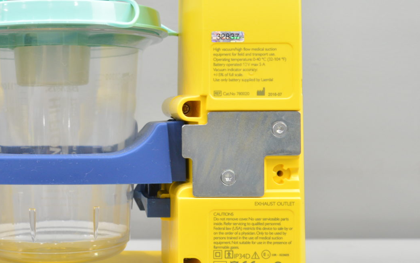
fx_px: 733
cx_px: 73
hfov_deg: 31.0
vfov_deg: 20.3
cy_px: 95
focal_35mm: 64
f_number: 6.3
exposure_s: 1/50
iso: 1000
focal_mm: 32
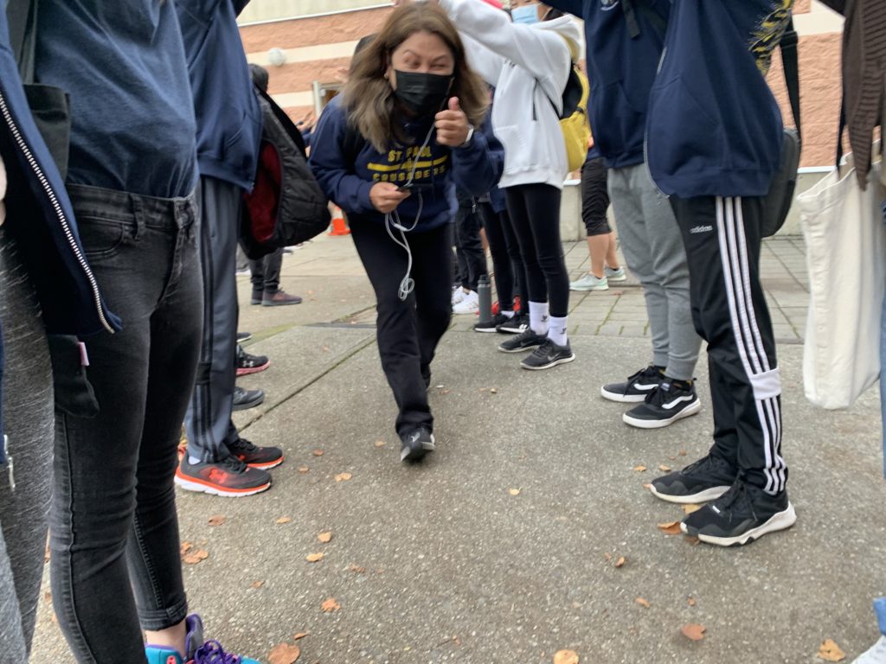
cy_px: 332
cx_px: 443
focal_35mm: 26
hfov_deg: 67.3
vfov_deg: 53.1
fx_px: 665
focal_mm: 4.25
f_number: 1.8
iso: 100
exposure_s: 1/97
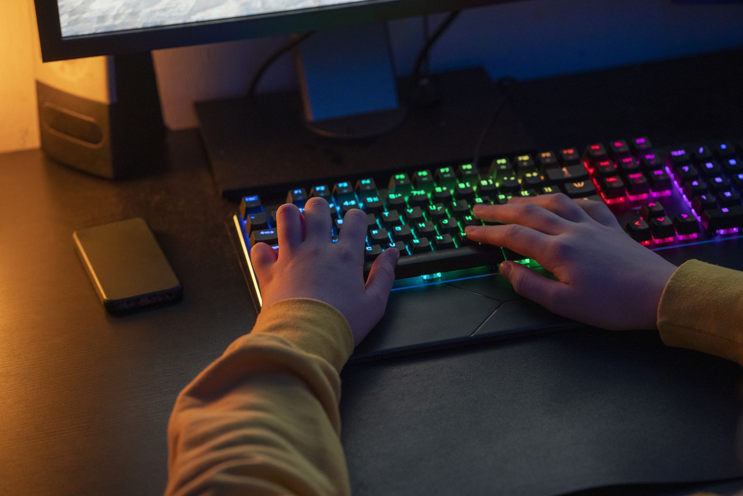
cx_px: 372
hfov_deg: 23.9
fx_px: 1755
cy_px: 248
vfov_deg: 16.1
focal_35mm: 85
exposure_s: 1/100
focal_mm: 85
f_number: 3.5
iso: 1600
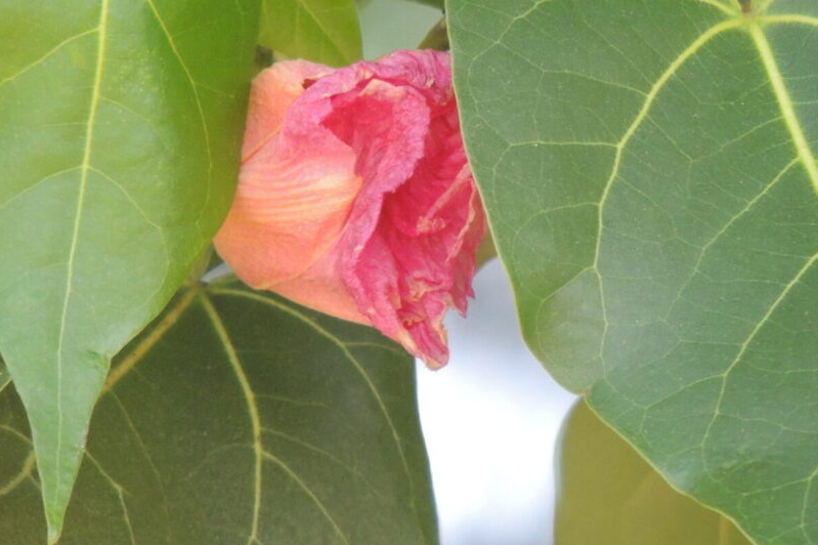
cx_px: 390
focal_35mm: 1667
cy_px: 187
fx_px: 37860
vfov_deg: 0.8
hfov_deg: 1.2
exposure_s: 1/400
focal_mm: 180
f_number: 5.9
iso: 800
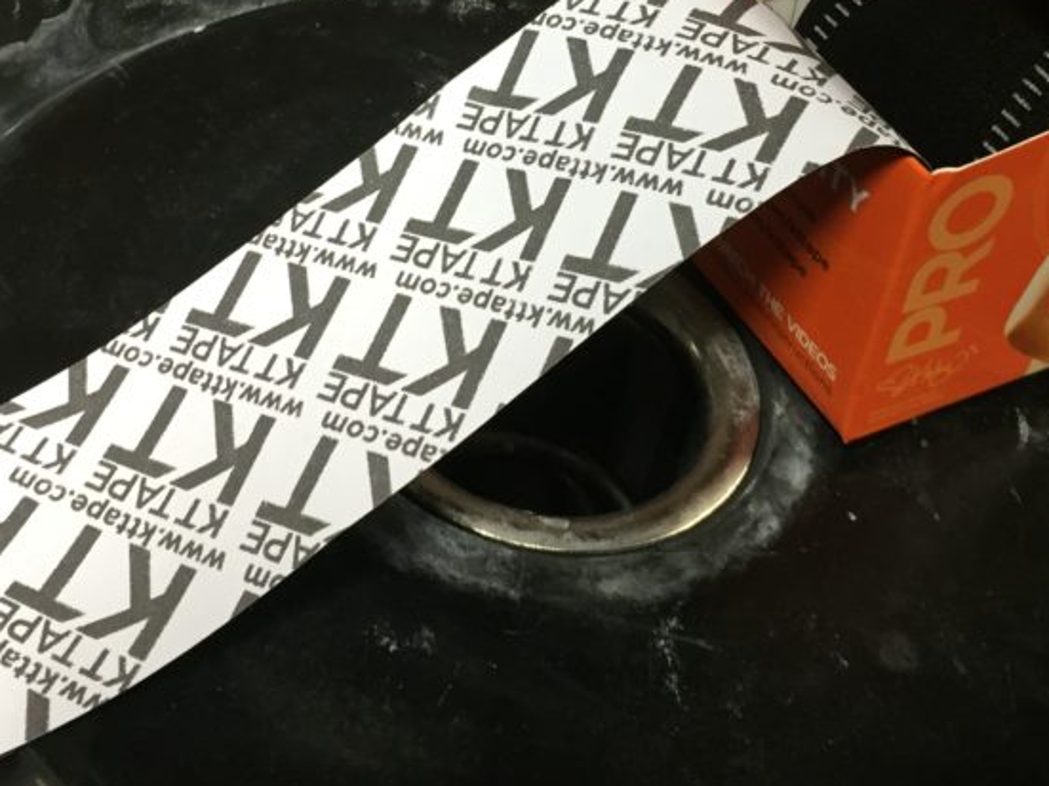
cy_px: 88
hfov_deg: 32.2
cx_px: 533
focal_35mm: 60
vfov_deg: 23.8
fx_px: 1818
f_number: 2.2
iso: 100
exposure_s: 1/30
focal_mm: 4.15
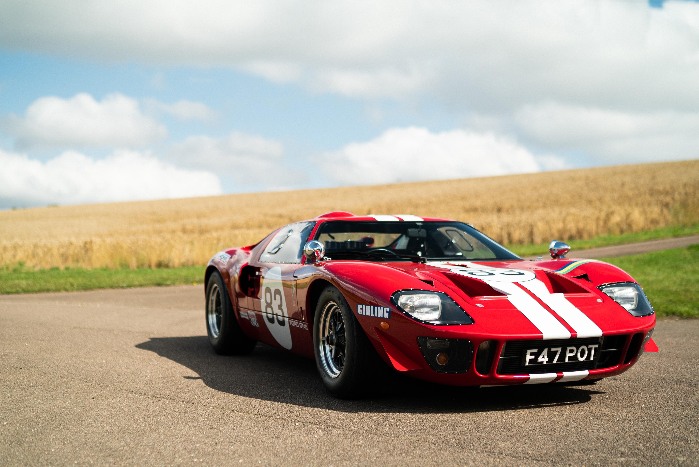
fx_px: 971
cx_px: 350
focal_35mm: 50
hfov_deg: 39.6
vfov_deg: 27.0
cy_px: 234
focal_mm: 50
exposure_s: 1/4000
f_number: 2.8
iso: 250
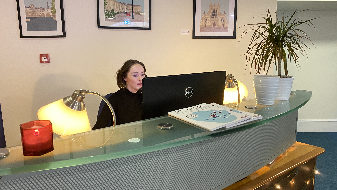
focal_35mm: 29
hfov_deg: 66.1
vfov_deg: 40.2
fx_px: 259
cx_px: 169
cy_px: 91
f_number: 1.8
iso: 400
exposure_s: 1/50
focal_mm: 4.25
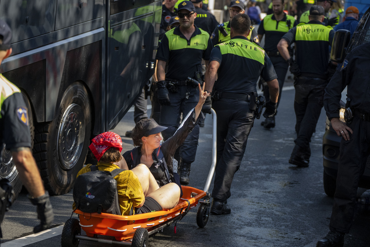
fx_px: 1624
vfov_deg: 8.7
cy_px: 124
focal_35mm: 158
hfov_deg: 13.0
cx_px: 185
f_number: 5
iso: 4000
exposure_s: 1/3200
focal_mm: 158
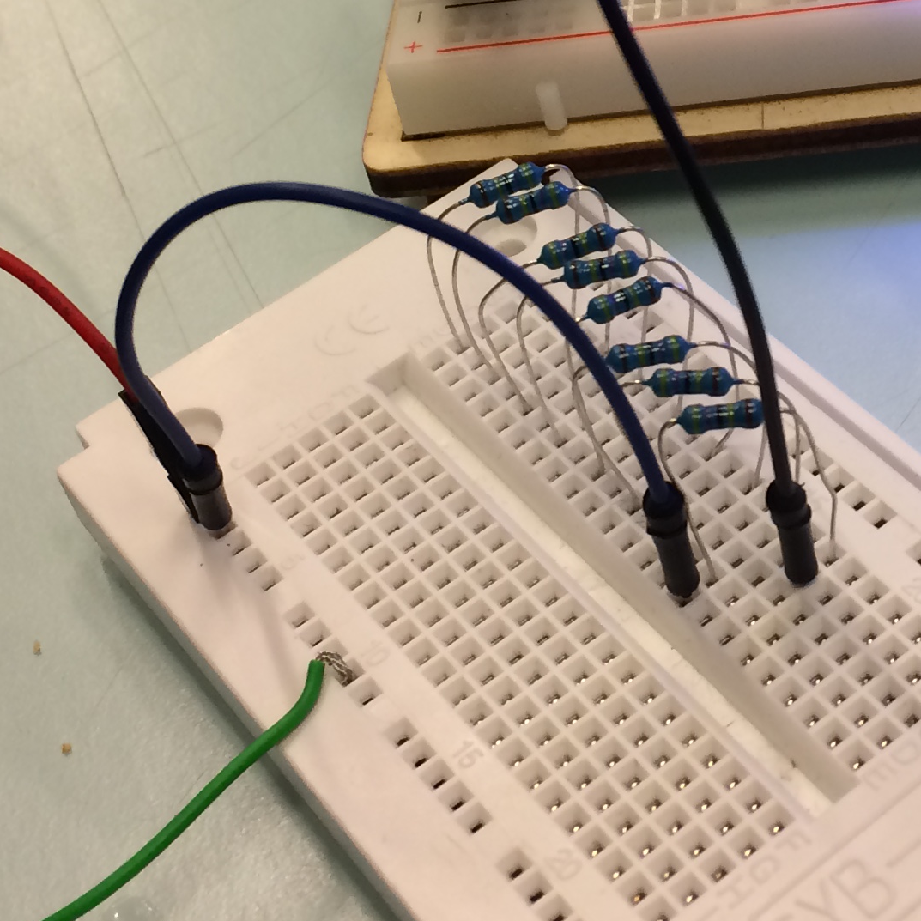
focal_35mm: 78
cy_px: 130
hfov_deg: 21.9
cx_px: 760
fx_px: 2348
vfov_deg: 21.8
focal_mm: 4.15
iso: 32
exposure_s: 1/30
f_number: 2.2
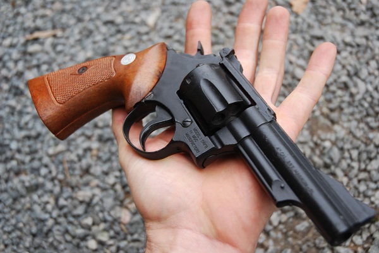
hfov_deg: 42.3
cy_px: 126
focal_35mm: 46
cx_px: 190
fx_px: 490
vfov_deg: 29.0
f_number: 4
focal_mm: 31
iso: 200
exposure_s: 1/60
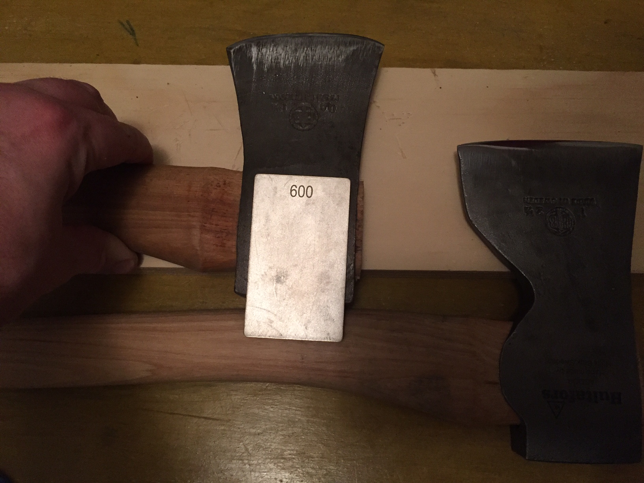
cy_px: 242
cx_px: 322
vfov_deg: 48.2
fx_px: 540
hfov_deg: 61.7
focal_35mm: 29
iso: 250
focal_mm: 4.15
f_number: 2.2
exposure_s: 1/25
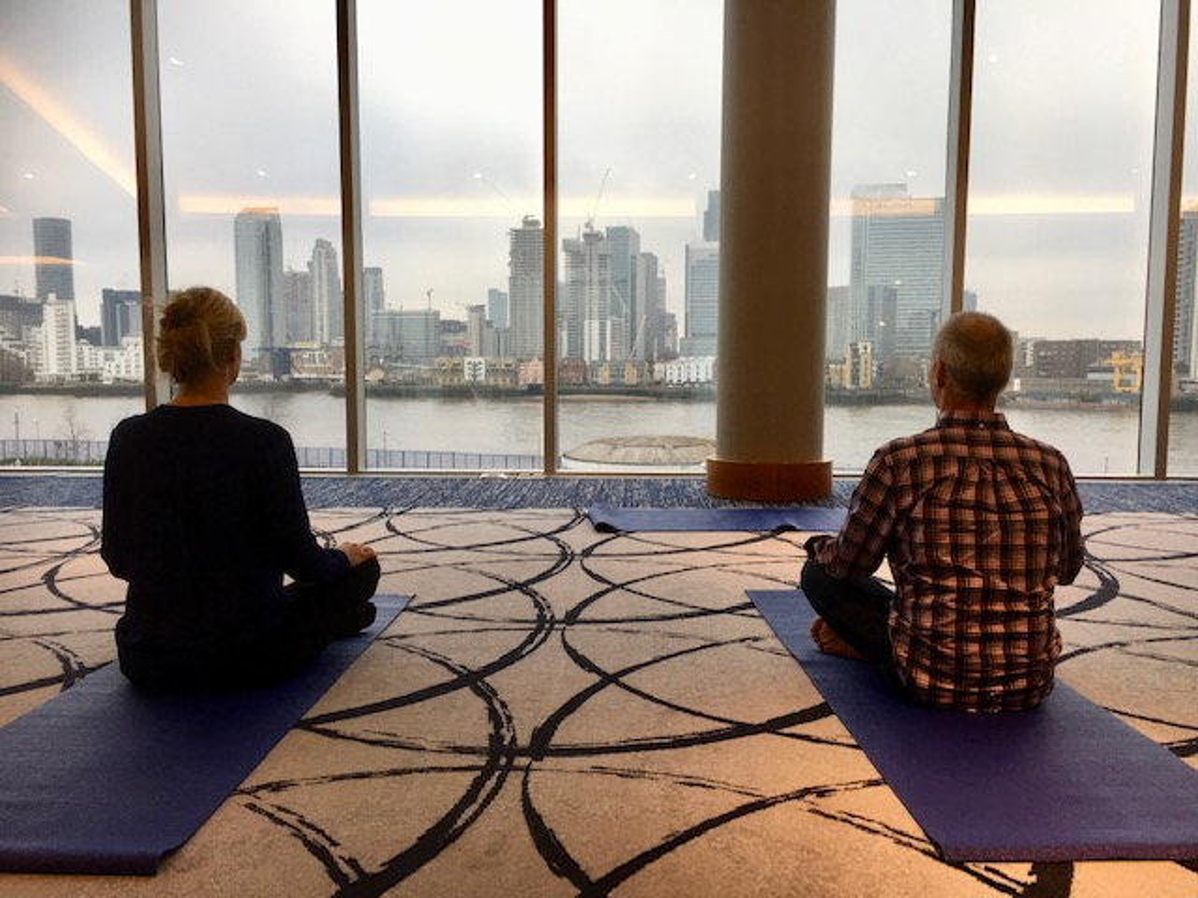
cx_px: 599
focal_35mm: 29
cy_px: 449
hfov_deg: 61.7
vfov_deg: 48.2
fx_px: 1004
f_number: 2.2
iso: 40
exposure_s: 1/100
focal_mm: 4.15
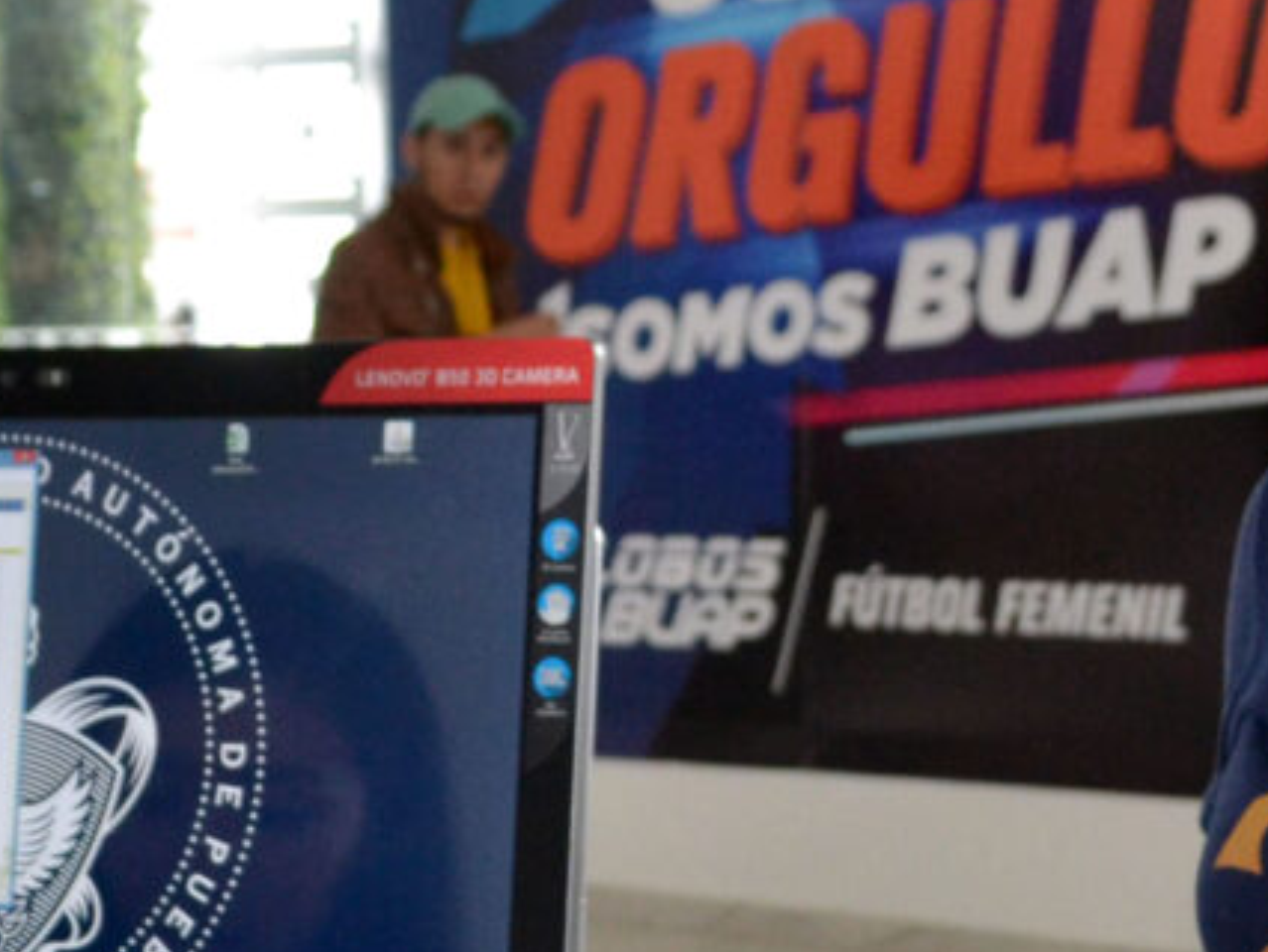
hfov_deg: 18.9
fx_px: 3812
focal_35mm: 104
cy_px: 803
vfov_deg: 14.1
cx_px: 765
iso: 1000
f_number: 4
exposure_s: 1/200
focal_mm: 20
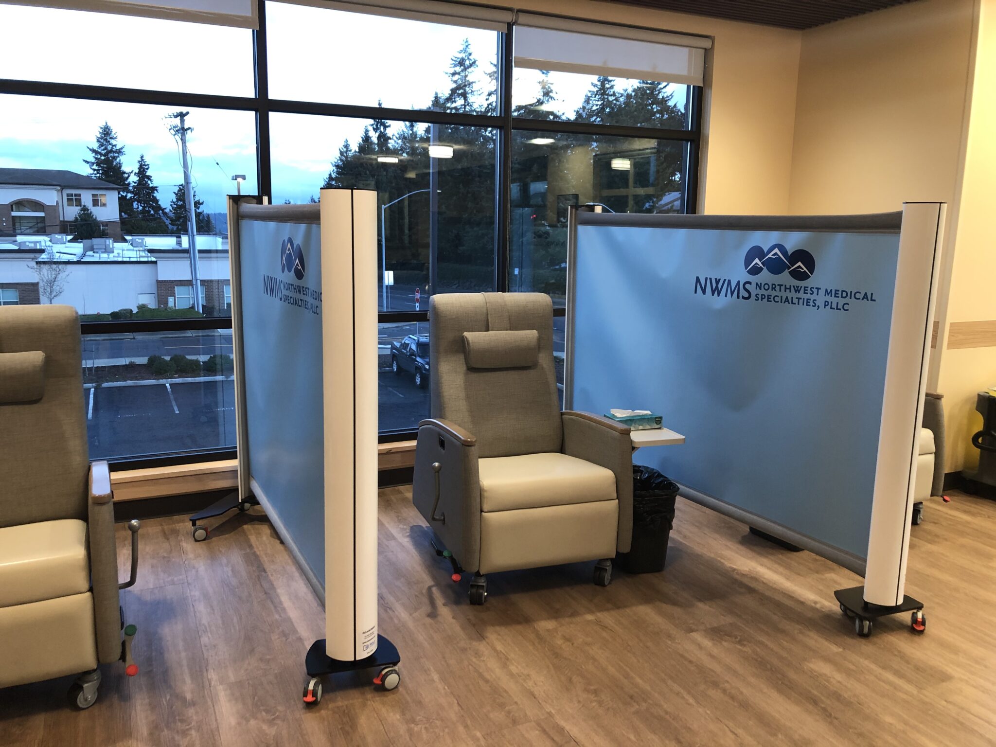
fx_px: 806
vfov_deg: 49.7
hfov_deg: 63.4
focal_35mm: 28
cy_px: 374
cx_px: 498
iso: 40
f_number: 1.8
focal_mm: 3.99
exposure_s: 1/17
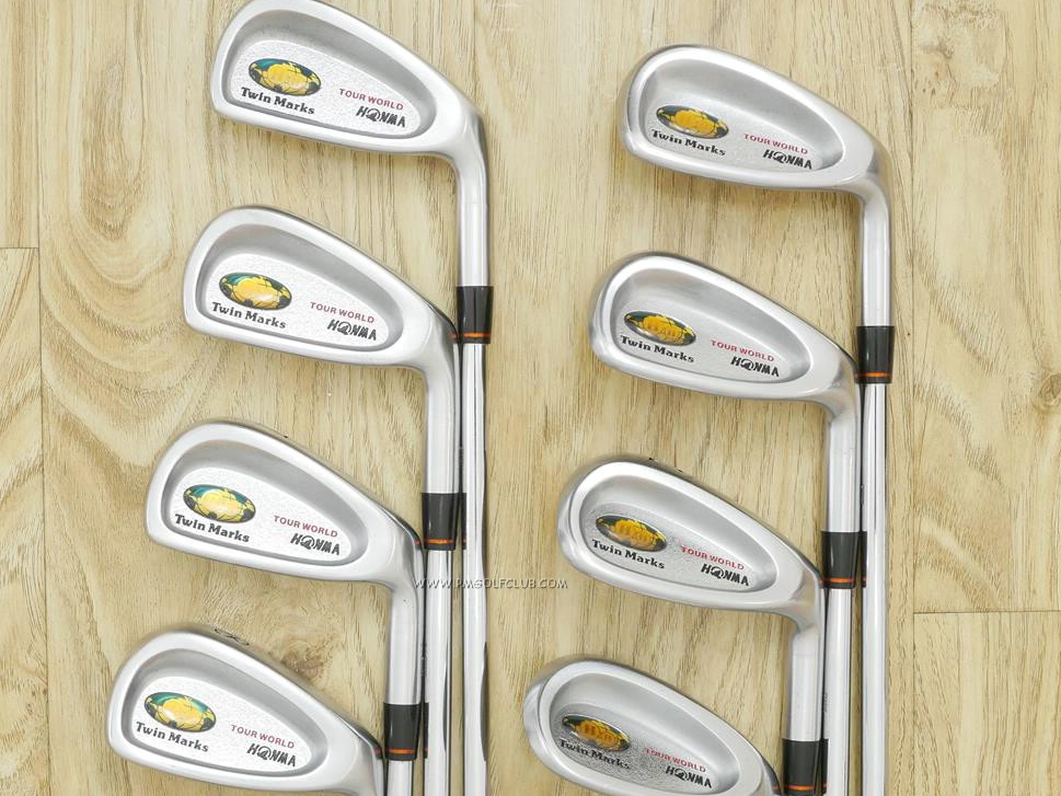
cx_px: 490
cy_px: 484
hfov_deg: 29.4
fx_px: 2023
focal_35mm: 66
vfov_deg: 22.2
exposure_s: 1/50
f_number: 4.5
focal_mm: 25
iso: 1600
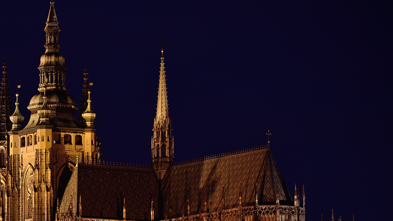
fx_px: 4502
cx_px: 103
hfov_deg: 5.0
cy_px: 190
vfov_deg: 2.8
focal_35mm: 432
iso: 125
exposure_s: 1.6
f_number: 6.3
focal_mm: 230
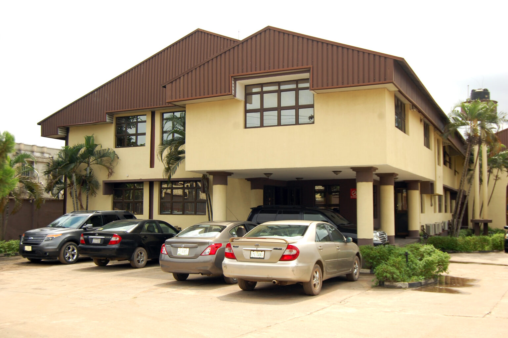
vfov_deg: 34.1
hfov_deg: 49.6
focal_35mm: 39
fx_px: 550
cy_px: 169
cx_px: 254
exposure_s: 1/500
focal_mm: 26
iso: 200
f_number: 4.5
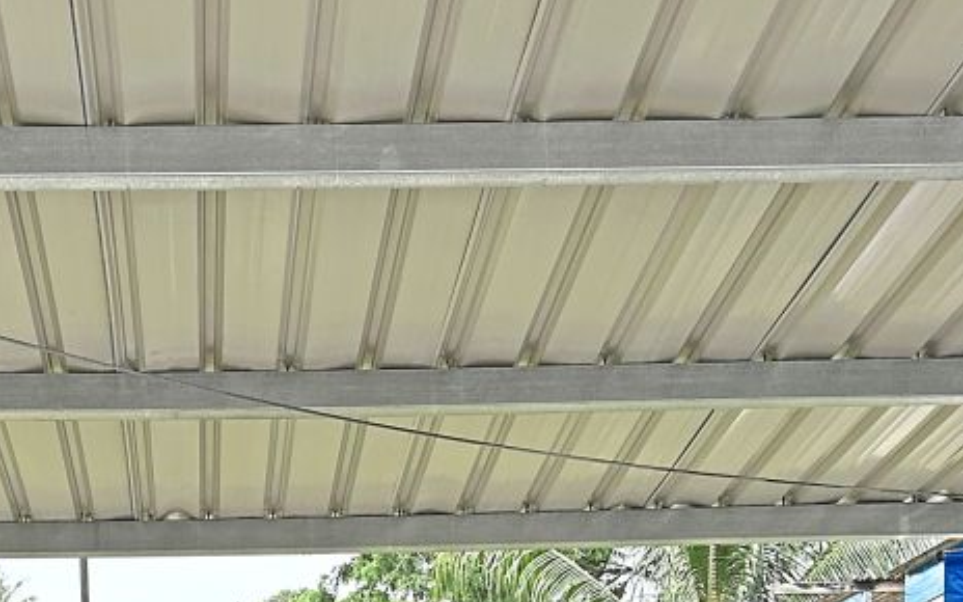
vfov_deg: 17.1
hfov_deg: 29.6
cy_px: 924
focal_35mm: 68
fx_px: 1785
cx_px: 205
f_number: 1.8
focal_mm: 6.9
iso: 80
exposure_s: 1/448
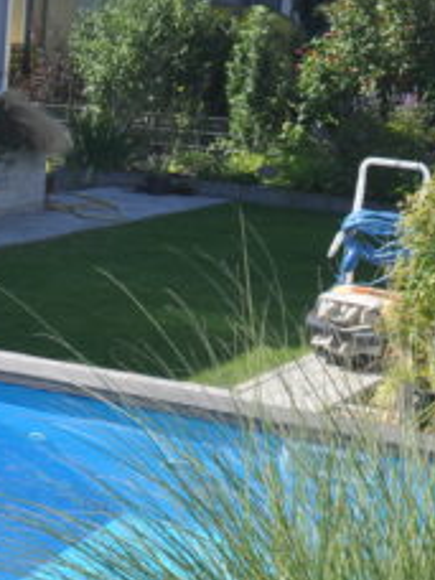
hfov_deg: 14.6
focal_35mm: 93
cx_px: -259
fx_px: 1558
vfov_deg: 20.5
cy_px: 557
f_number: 8
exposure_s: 1/250
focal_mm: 18
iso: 200
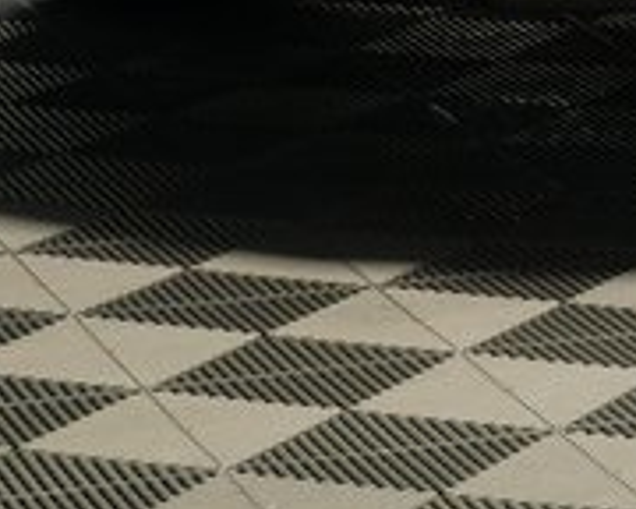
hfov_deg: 6.8
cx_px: 1085
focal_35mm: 278
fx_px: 5233
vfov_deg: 5.5
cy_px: -431
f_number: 5.6
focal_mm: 25
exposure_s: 1/250
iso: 250
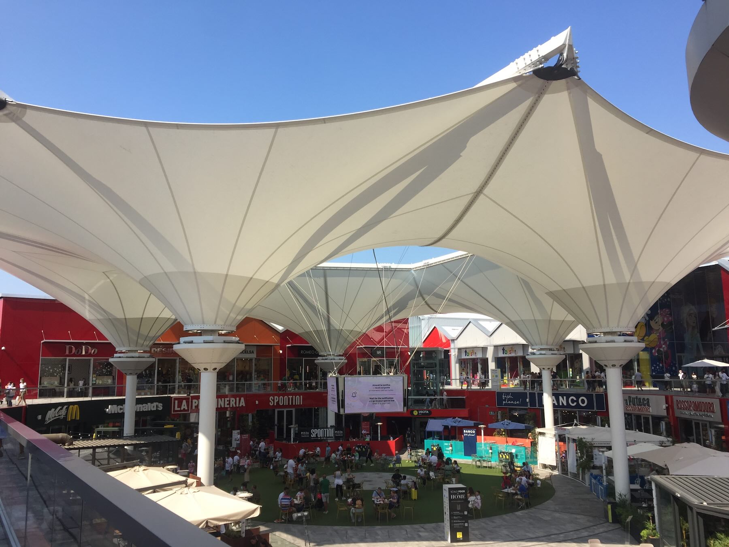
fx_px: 611
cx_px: 364
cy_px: 274
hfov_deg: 61.7
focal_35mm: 29
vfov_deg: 48.2
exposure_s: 1/1319
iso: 32
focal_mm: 4.15
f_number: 2.2
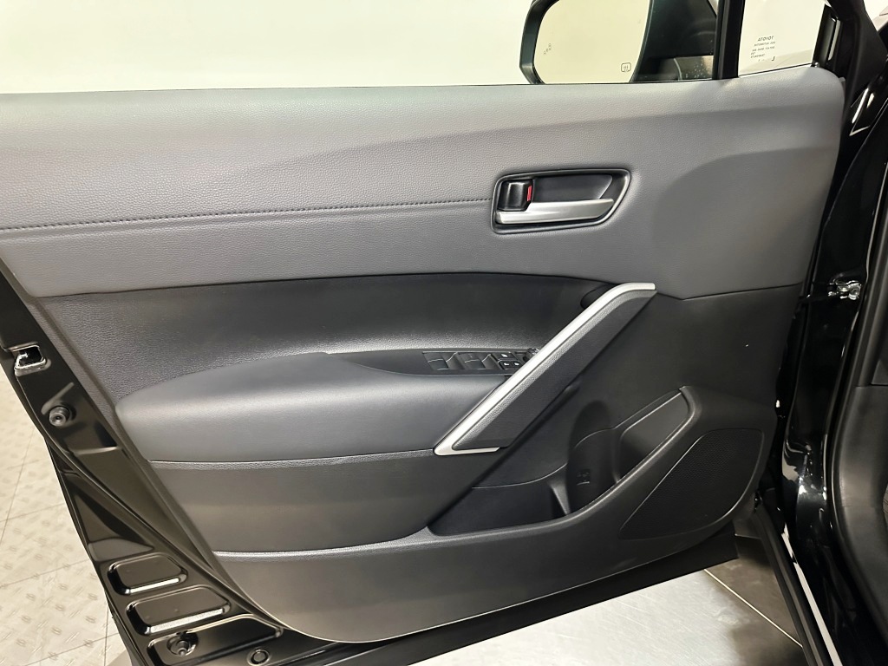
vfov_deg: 56.8
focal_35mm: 24
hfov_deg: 71.6
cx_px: 444
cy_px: 333
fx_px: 616
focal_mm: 6.86
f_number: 1.78
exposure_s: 1/40
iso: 800
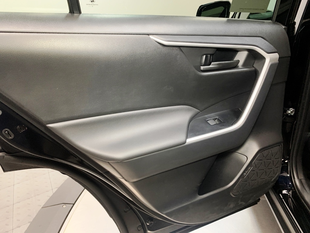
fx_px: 233
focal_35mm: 26
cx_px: 155
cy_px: 116
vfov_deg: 53.1
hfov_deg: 67.3
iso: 500
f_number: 1.8
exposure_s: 1/30
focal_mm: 4.25
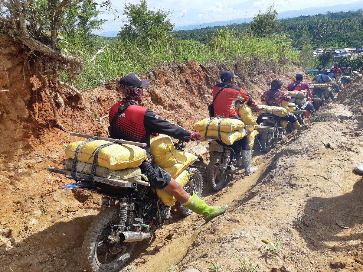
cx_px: 182
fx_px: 273
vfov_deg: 53.1
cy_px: 136
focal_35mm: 26
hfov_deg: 67.3
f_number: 1.7
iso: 40
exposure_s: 1/1466
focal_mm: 3.93
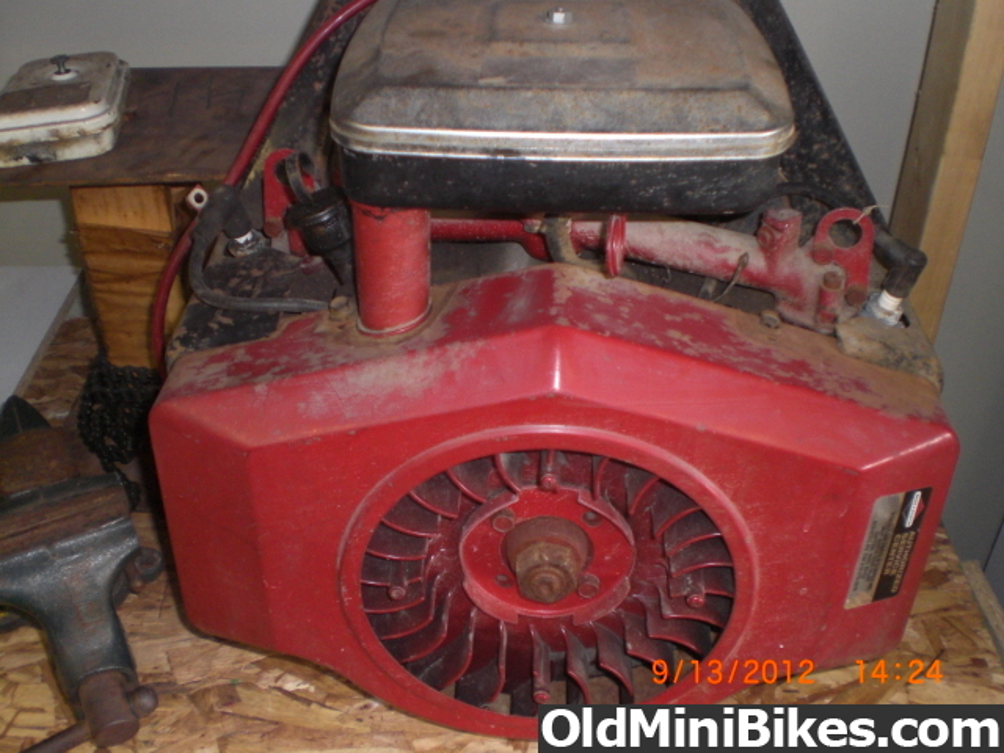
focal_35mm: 38
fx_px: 1102
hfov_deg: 49.0
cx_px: 502
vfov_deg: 37.7
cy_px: 376
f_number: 3.1
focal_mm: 6.3
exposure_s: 1/30
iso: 200
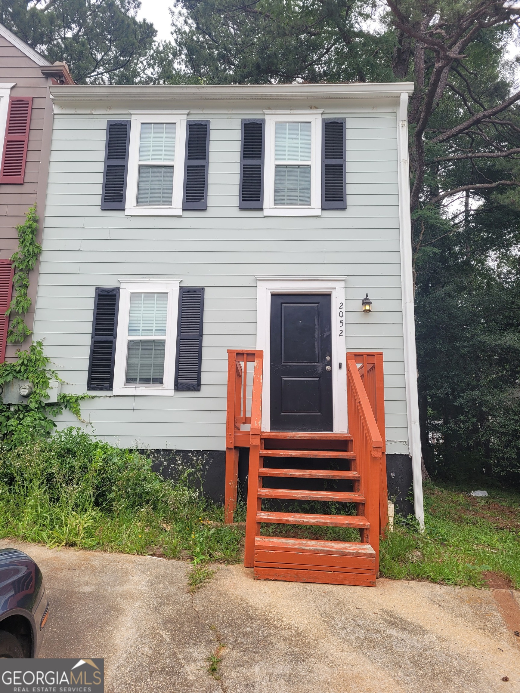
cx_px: 260
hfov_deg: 53.1
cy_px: 346
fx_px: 521
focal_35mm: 26
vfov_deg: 67.3
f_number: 1.8
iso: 40
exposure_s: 1/1033
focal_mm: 5.4
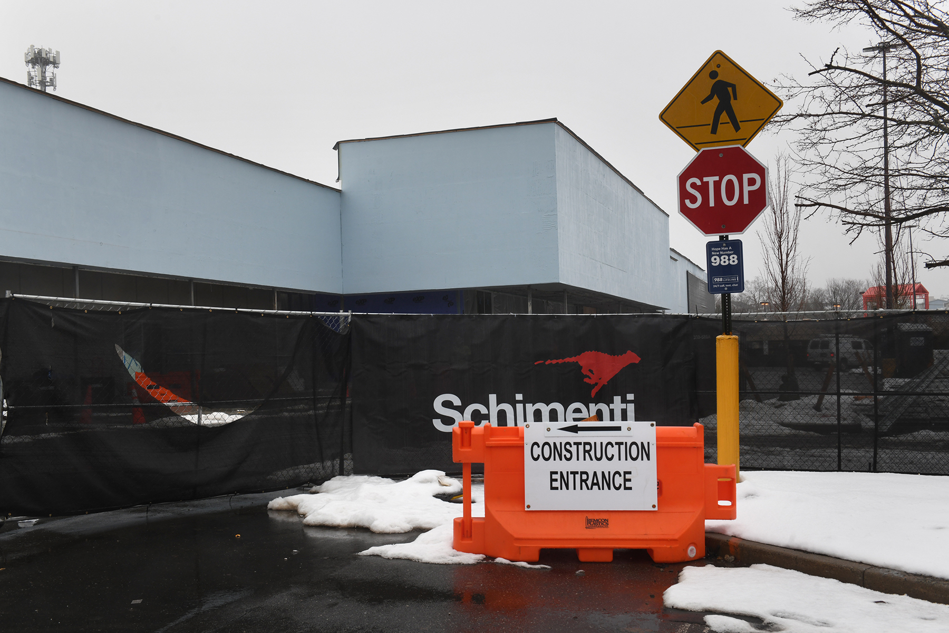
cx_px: 474
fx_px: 1002
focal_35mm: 38
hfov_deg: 50.7
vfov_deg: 35.1
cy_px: 316
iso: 400
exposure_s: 1/125
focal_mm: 38
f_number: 5.6
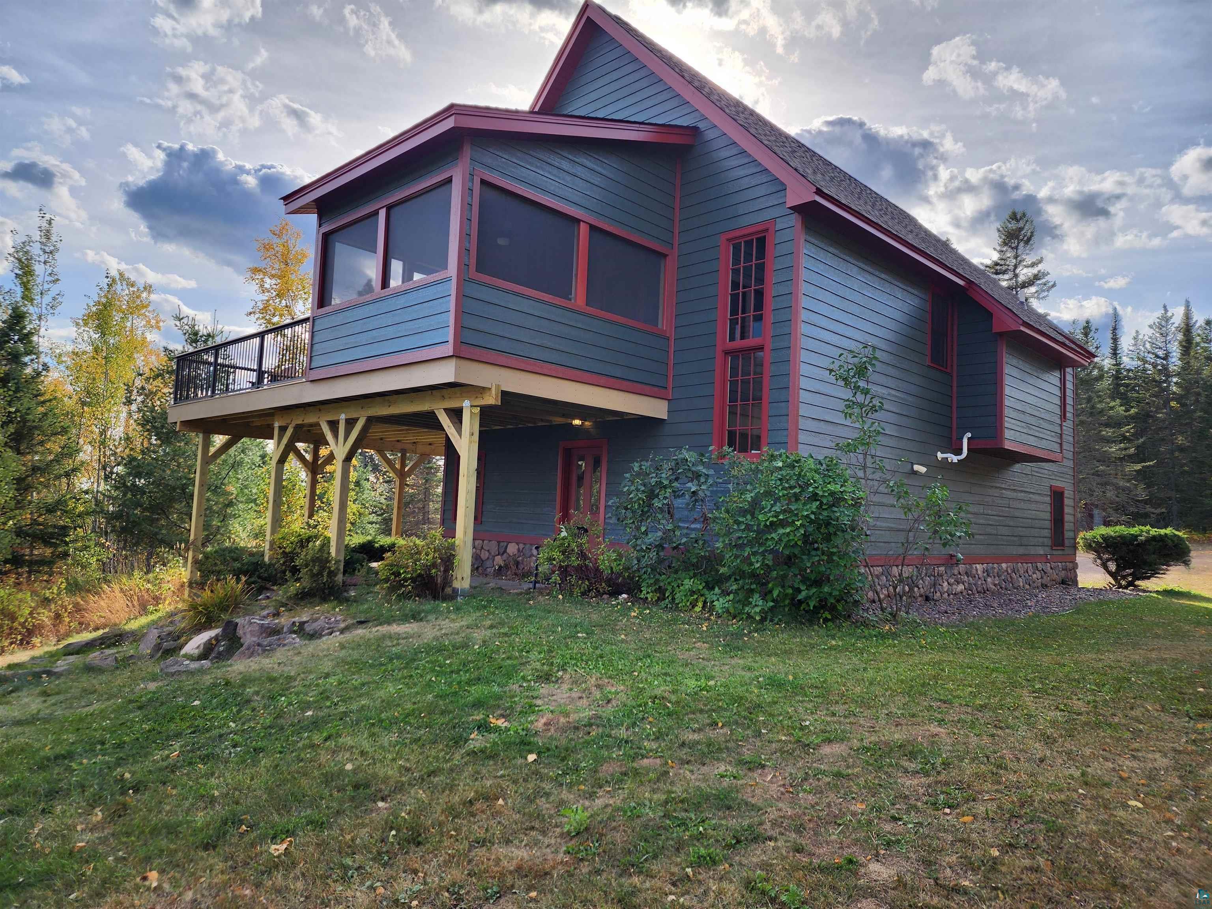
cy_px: 454
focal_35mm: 23
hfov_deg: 73.9
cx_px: 606
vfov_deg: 58.9
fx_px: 805
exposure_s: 1/408
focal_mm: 6.4
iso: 12
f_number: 1.8
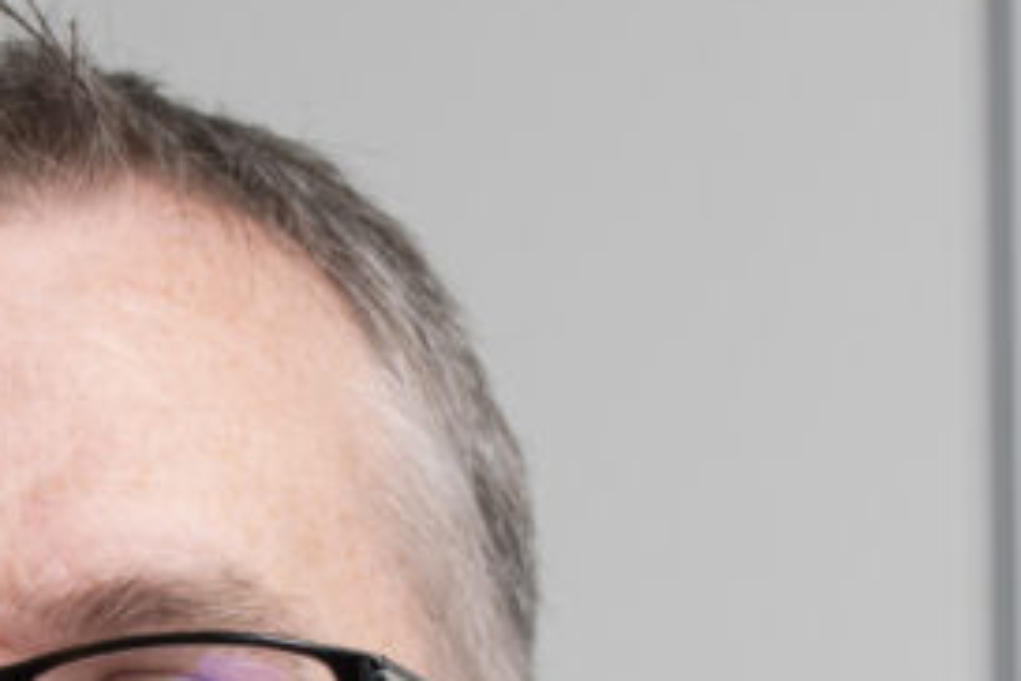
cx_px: -49
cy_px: 1508
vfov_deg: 2.7
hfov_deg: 4.1
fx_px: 14378
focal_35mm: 507
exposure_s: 1/50
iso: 200
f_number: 5
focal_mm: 90
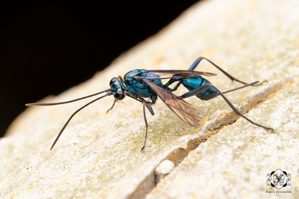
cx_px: 150
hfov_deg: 19.5
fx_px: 872
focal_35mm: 105
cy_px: 100
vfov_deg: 13.0
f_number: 14
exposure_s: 1/200
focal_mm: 105
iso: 200
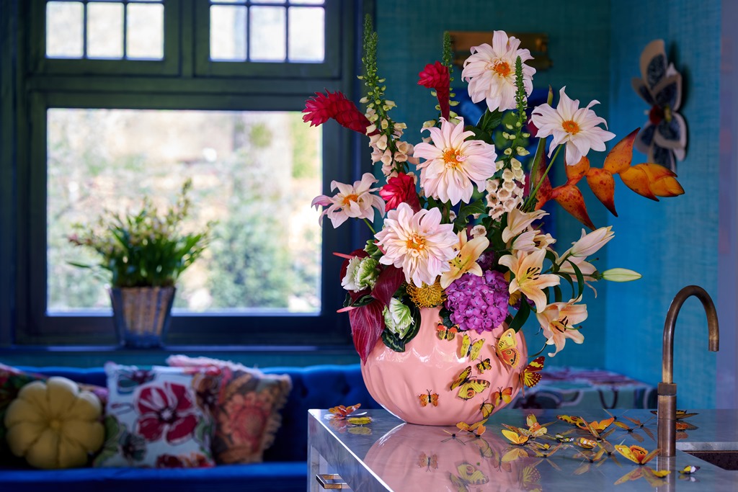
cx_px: 369
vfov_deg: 13.0
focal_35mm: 105
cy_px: 246
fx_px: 2153
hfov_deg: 19.5
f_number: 4
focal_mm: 105
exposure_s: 1/8
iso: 100
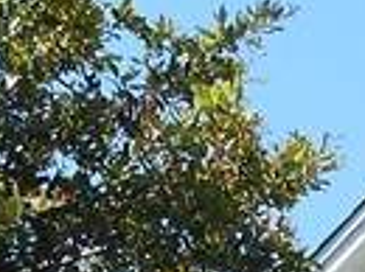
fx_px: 2158
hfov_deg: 9.6
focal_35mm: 205
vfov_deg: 6.3
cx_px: 359
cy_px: 979
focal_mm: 4.6
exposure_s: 1/640
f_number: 3.2
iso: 80
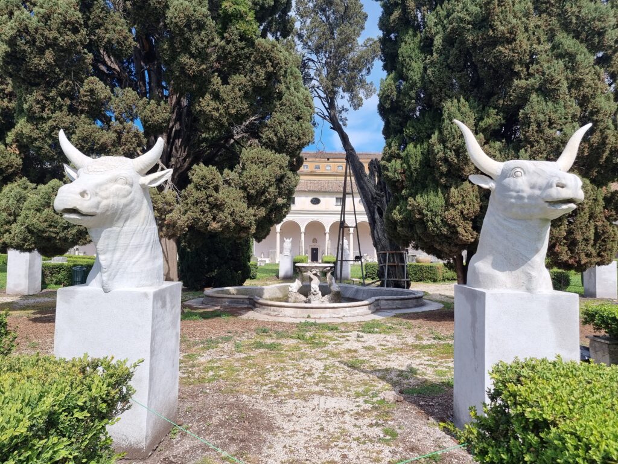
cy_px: 232
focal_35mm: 24
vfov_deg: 56.8
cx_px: 309
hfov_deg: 71.6
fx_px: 428
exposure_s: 1/864
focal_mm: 6.7
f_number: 1.8
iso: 50
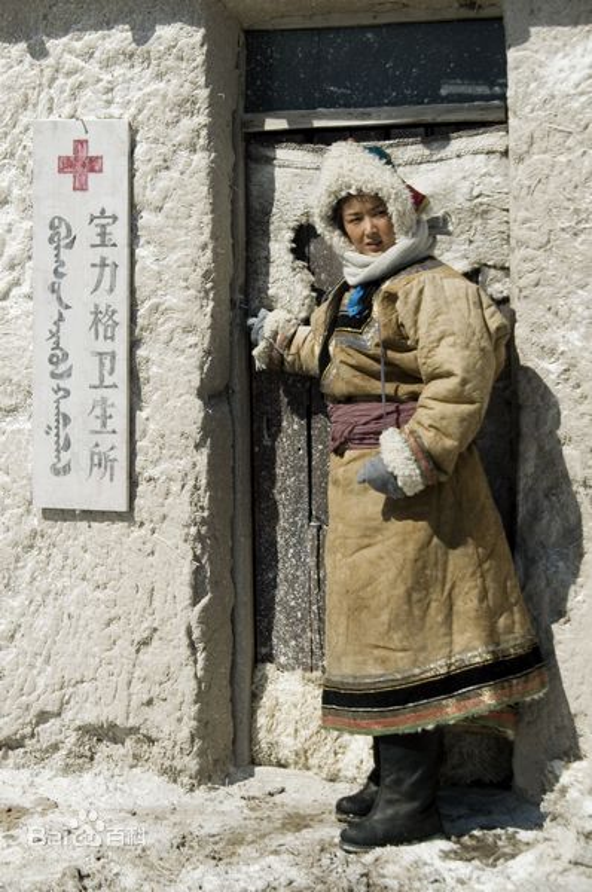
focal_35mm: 84
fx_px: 2079
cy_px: 446
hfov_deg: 16.2
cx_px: 296
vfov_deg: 24.2
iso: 200
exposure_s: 1/1600
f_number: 9
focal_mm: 56
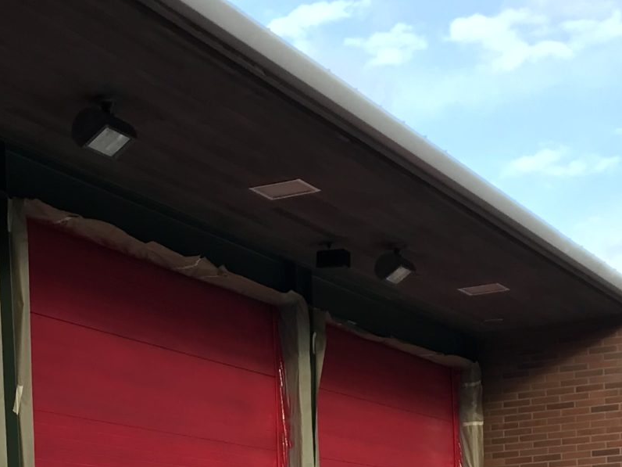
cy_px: 651
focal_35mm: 90
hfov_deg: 21.6
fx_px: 1617
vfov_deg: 15.4
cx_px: 160
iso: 20
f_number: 1.8
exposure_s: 1/270
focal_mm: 3.99
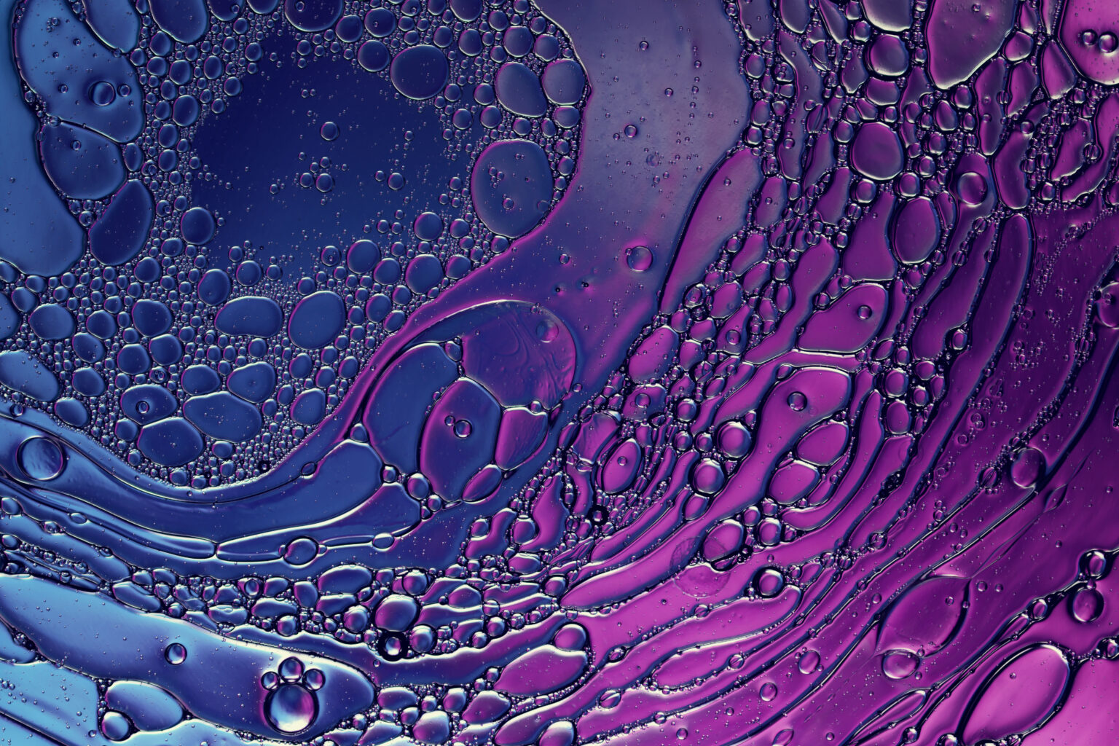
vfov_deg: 10.2
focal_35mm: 135
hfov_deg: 15.2
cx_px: 560
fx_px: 4196
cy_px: 373
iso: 100
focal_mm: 90
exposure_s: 1/250
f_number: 8
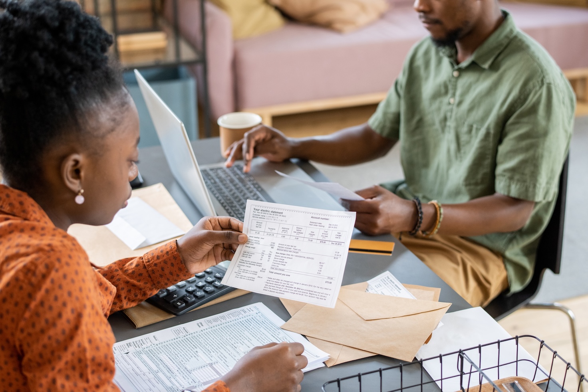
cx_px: 294
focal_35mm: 58
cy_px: 196
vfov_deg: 23.4
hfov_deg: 34.5
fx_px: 947
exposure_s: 1/200
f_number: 3.2
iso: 800
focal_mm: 58
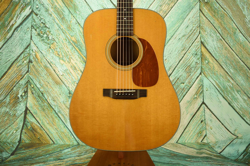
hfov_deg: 49.6
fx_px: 271
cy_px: 83
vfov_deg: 34.2
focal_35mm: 39
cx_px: 125
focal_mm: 26
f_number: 4
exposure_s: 1/25
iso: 640
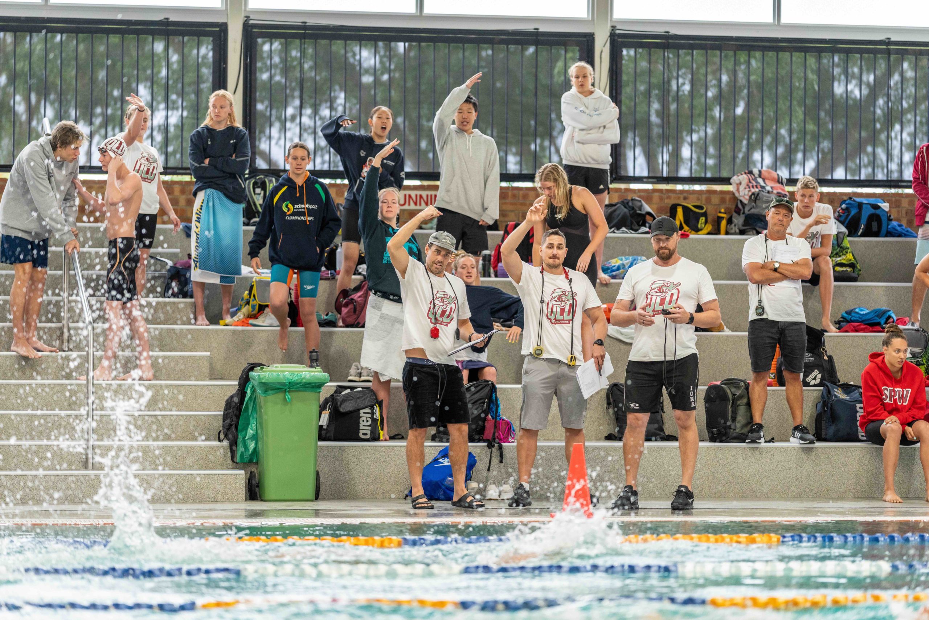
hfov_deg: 15.2
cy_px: 310
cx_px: 464
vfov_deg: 10.2
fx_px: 3484
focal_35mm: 135
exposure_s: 1/1600
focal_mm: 135
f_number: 1.8
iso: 1000
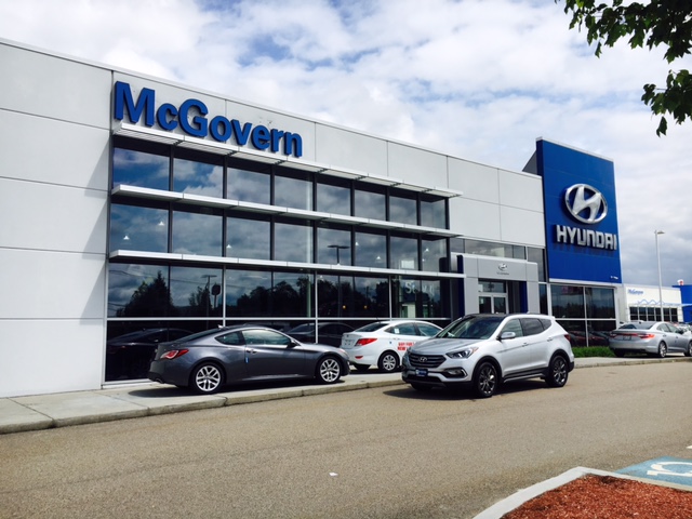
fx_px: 580
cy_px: 260
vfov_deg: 48.2
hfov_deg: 61.7
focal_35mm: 29
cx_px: 346
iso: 25
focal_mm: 4.15
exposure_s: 1/2653
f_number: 2.2
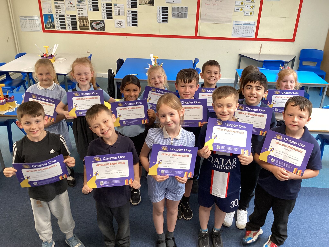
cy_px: 124
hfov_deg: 58.4
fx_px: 295
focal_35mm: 31
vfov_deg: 45.4
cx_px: 164
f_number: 2.4
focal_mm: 3.3
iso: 125
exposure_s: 1/50
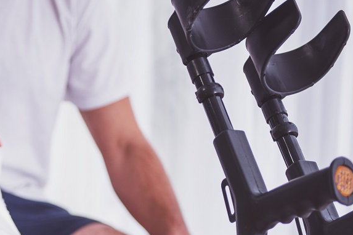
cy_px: 176
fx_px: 1206
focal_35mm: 123
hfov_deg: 16.5
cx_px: 56
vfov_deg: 11.1
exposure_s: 1/640
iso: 320
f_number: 2.8
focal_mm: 58
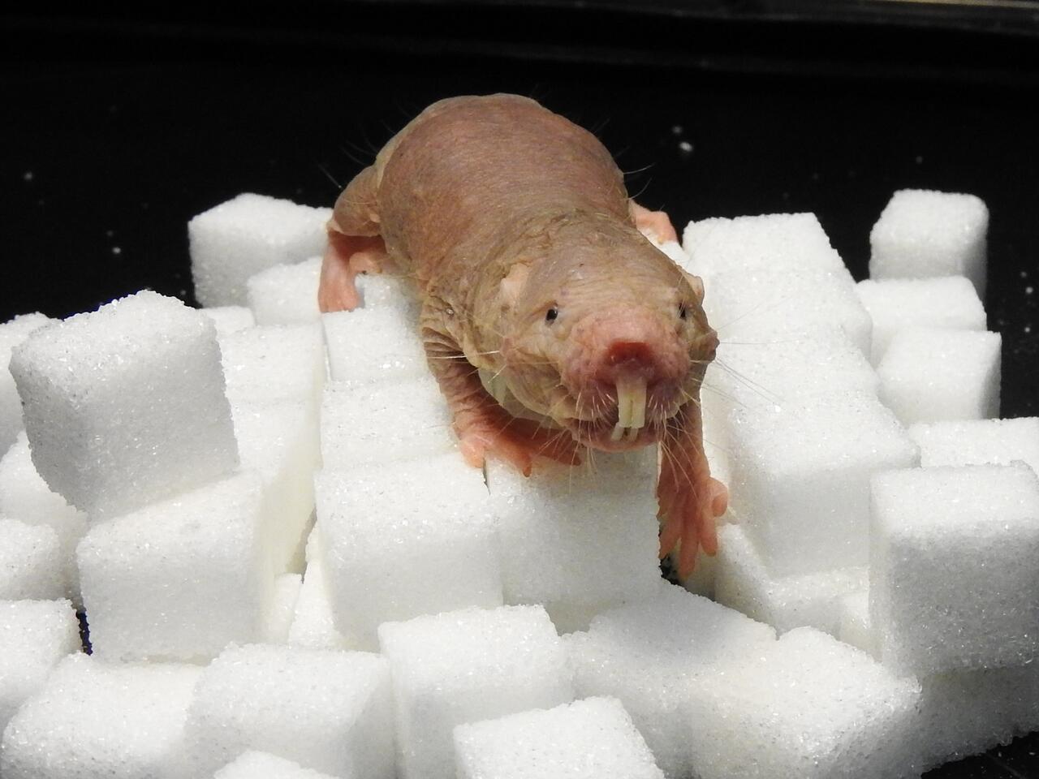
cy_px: 390
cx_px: 520
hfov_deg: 38.2
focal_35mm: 50
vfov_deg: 29.1
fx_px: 1501
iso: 400
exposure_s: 1/100
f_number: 4
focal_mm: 9
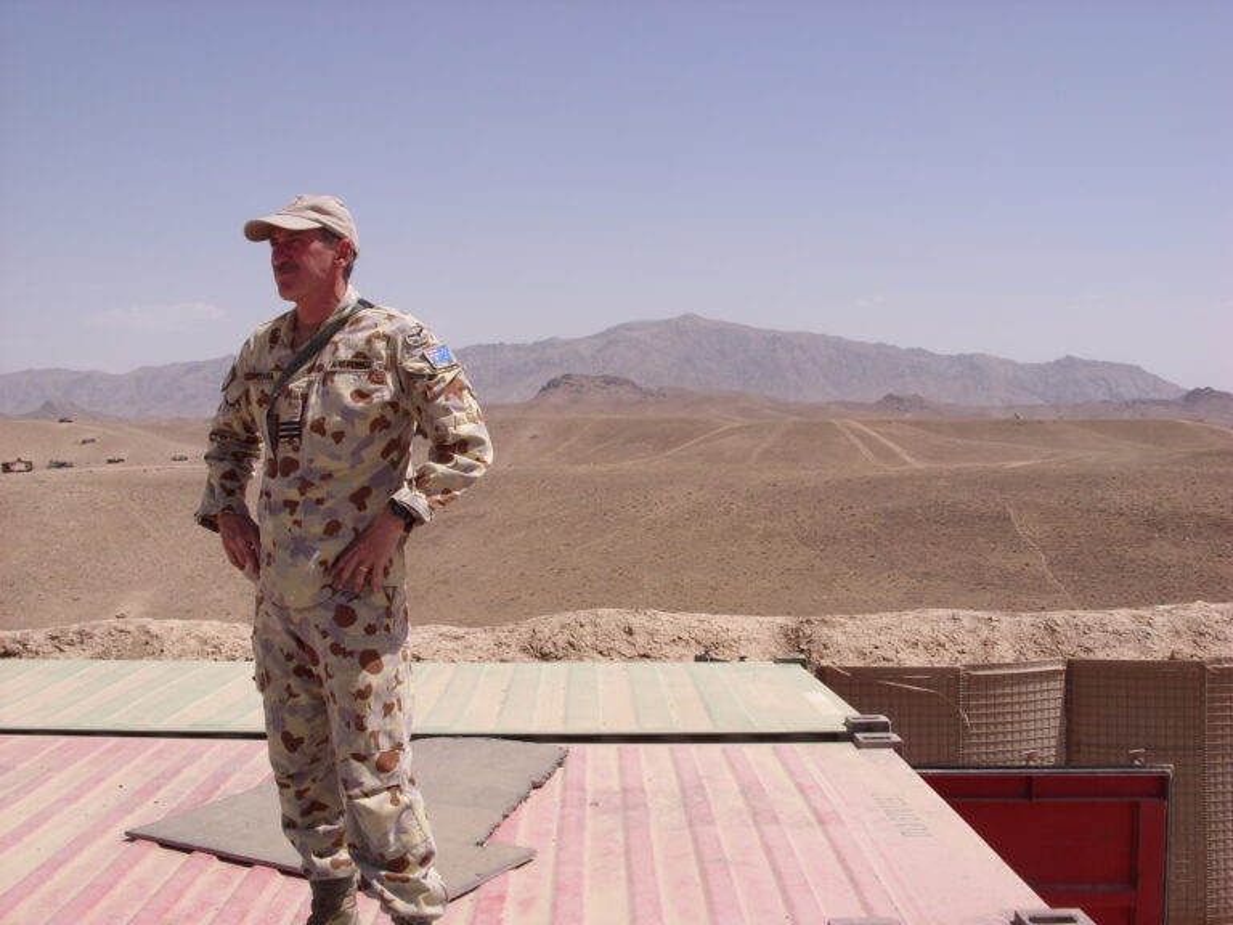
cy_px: 462
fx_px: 1354
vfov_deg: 37.7
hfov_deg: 49.0
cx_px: 616
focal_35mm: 38
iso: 50
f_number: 4.9
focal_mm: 6.3
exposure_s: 1/707
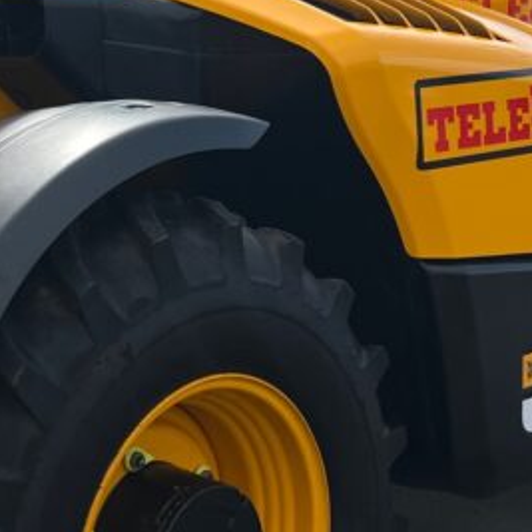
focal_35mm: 88
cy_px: 72
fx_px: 1530
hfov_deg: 19.0
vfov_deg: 19.4
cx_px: -36
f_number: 1.5
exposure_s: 1/6579
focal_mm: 5.7
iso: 50
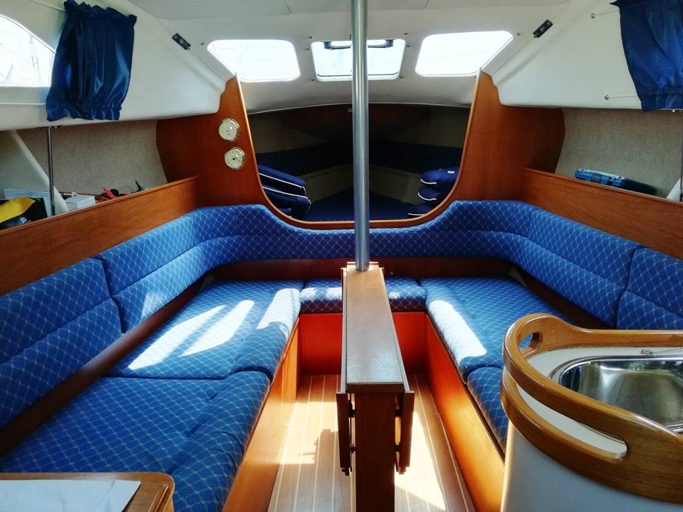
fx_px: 513
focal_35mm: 26
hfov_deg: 67.3
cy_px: 256
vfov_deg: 53.1
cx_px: 342
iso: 64
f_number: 2.2
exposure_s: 1/120
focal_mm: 3.46
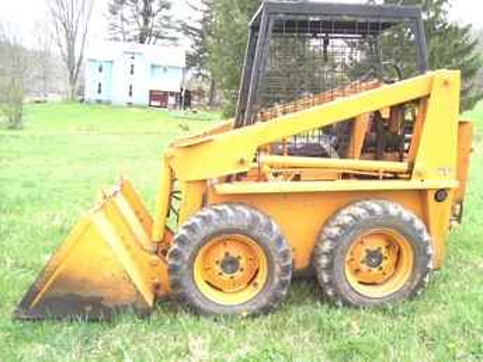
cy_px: 181
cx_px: 242
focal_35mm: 36
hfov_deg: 51.4
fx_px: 502
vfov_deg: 39.7
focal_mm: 6
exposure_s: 1/187
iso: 80
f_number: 2.7
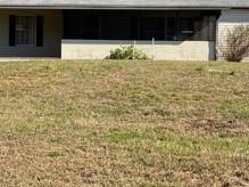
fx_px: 546
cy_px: 63
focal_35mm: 76
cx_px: 64
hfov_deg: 25.4
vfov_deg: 19.3
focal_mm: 4.2
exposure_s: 1/2257
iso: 32
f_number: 1.6
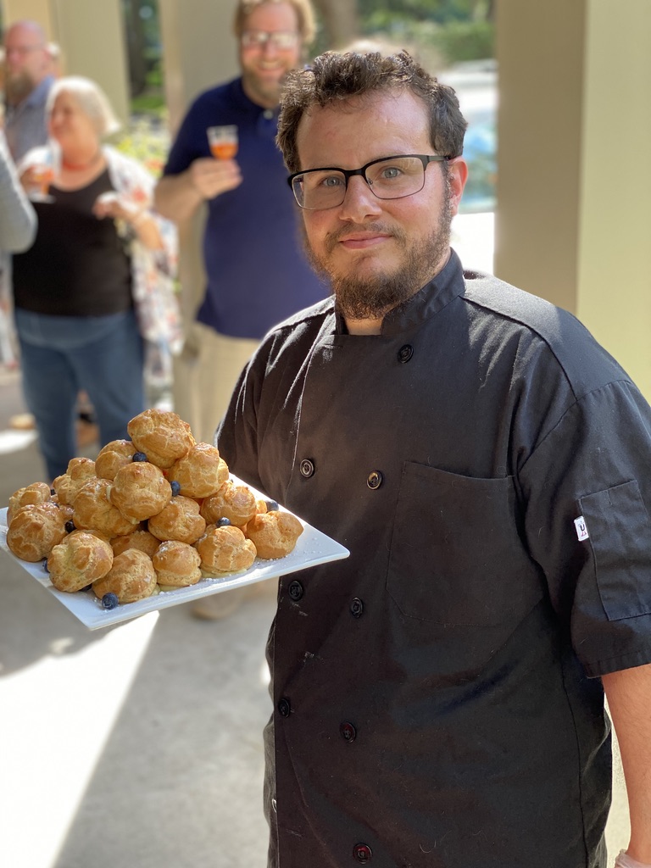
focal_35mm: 52
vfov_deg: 36.8
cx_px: 326
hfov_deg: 28.0
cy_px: 434
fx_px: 1304
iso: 40
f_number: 2
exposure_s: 1/122
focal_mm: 6
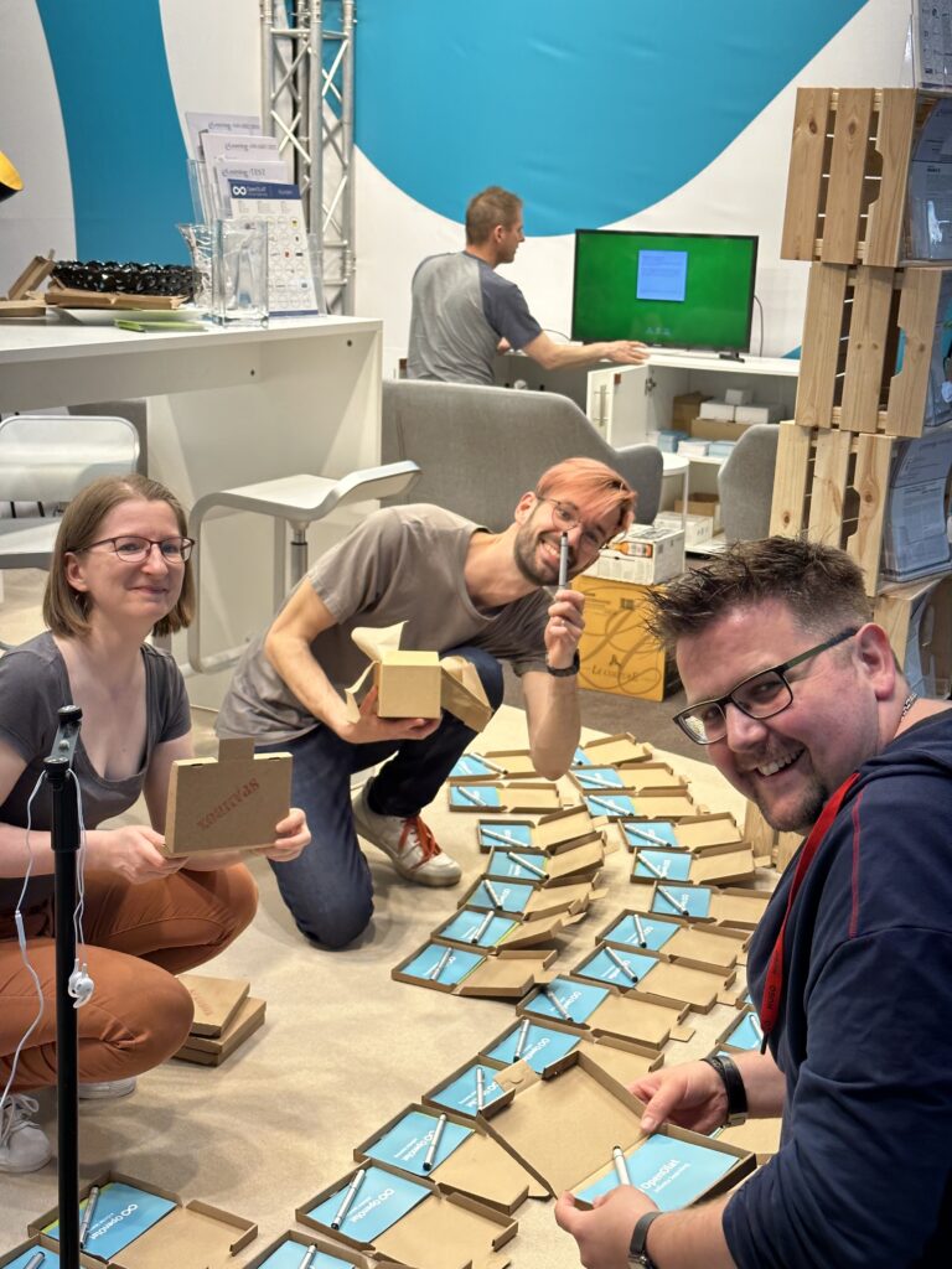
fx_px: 1760
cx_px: 476
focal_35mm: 48
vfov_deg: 39.7
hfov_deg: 30.3
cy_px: 634
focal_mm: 6.86
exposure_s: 1/100
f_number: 1.78
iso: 80
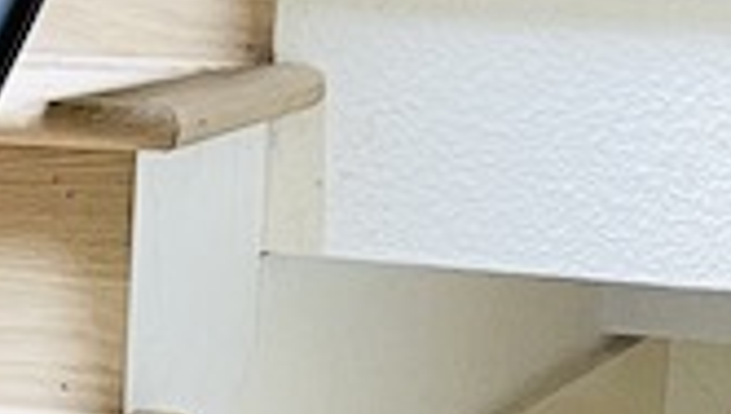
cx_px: -920
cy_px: 467
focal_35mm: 218
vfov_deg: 5.6
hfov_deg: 9.0
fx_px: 4232
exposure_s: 1/60
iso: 125
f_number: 1.6
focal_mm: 5.1
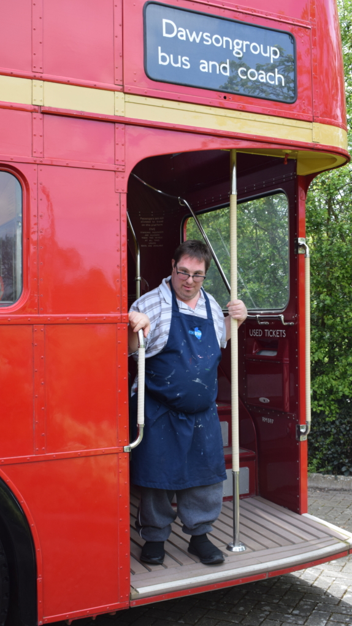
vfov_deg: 49.4
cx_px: 181
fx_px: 680
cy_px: 314
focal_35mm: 41
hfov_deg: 29.0
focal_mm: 26
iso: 400
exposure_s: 1/250
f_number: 8
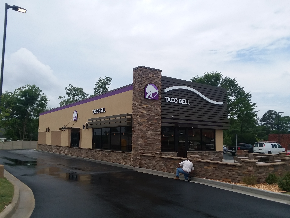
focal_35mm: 29
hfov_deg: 61.7
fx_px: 243
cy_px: 109
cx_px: 145
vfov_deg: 48.2
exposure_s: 1/2127
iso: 40
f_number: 1.9
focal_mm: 2.47
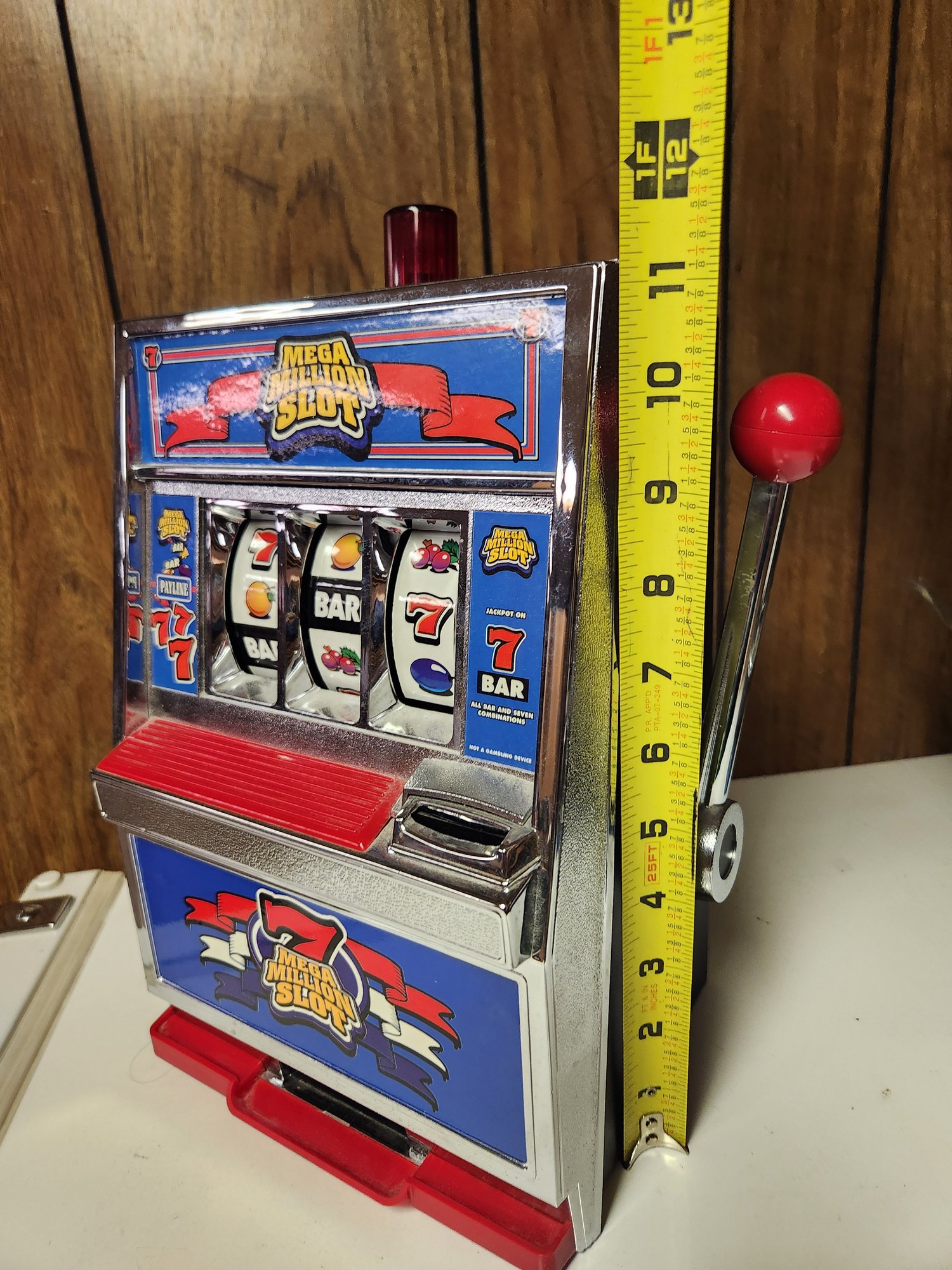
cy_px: 635
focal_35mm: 23
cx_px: 476
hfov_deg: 58.9
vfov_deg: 73.9
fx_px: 843
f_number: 1.8
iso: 320
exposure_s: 1/120
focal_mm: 5.4
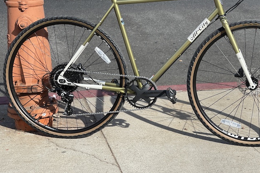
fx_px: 607
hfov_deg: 24.1
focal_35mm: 84
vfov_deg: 16.2
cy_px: 59
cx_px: 160
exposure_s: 1/669
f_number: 2.2
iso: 20
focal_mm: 7.5
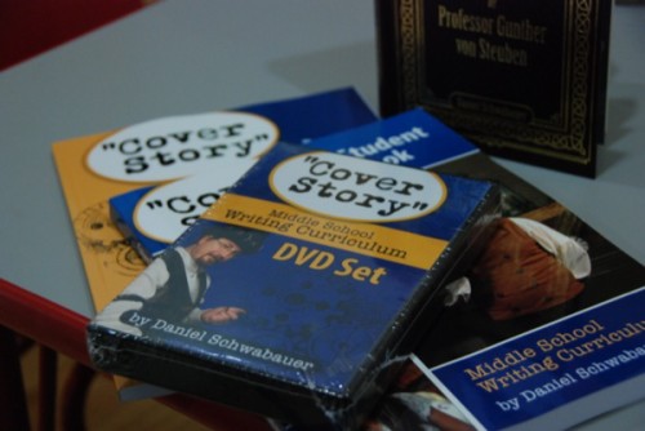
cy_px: 216
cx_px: 322
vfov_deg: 19.0
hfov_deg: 28.1
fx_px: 1291
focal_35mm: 72
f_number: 4.8
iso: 1000
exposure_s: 1/30
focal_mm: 48
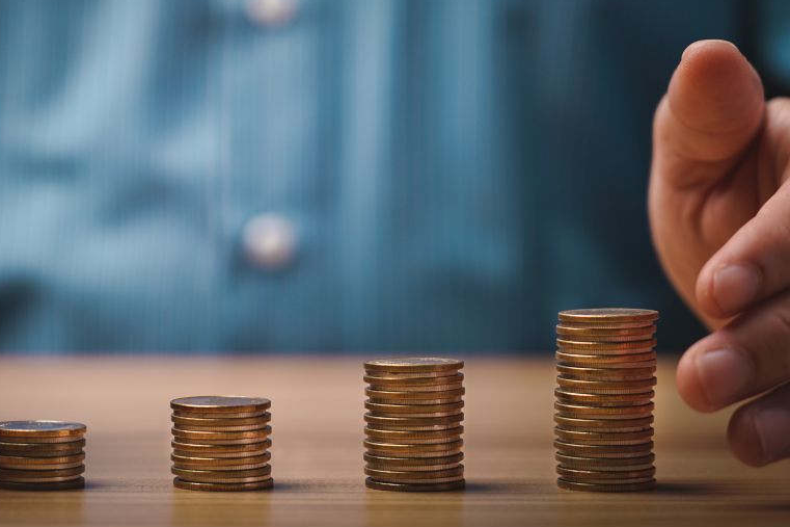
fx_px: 3751
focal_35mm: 171
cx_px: 321
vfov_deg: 8.0
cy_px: 273
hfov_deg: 12.0
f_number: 4
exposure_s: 1/160
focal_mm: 105
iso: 100
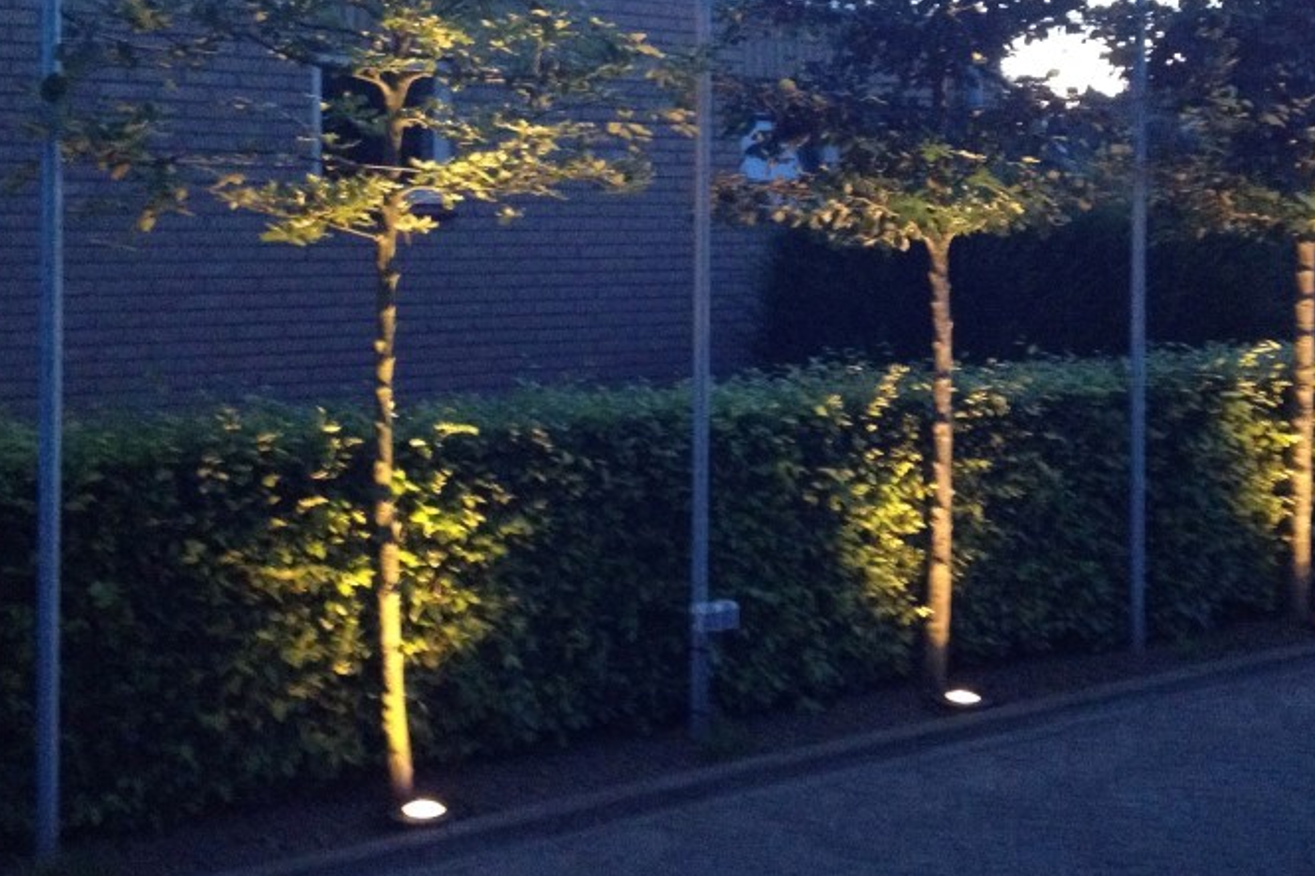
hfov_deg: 38.1
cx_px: 753
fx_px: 1899
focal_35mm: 52
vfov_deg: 25.8
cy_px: 258
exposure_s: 1/15
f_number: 2.4
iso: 500
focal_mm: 4.28
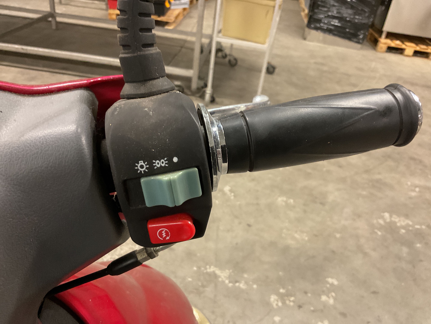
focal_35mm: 29
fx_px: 361
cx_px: 216
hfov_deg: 61.7
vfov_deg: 48.2
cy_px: 162
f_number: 1.8
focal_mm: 3
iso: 320
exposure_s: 1/33
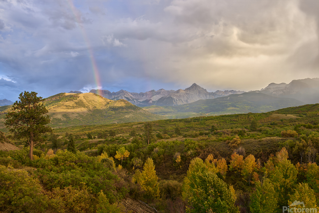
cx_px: 160
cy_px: 106
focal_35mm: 32
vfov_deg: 41.2
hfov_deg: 58.7
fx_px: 284
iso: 64
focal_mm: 32
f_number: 10
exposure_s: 1/3
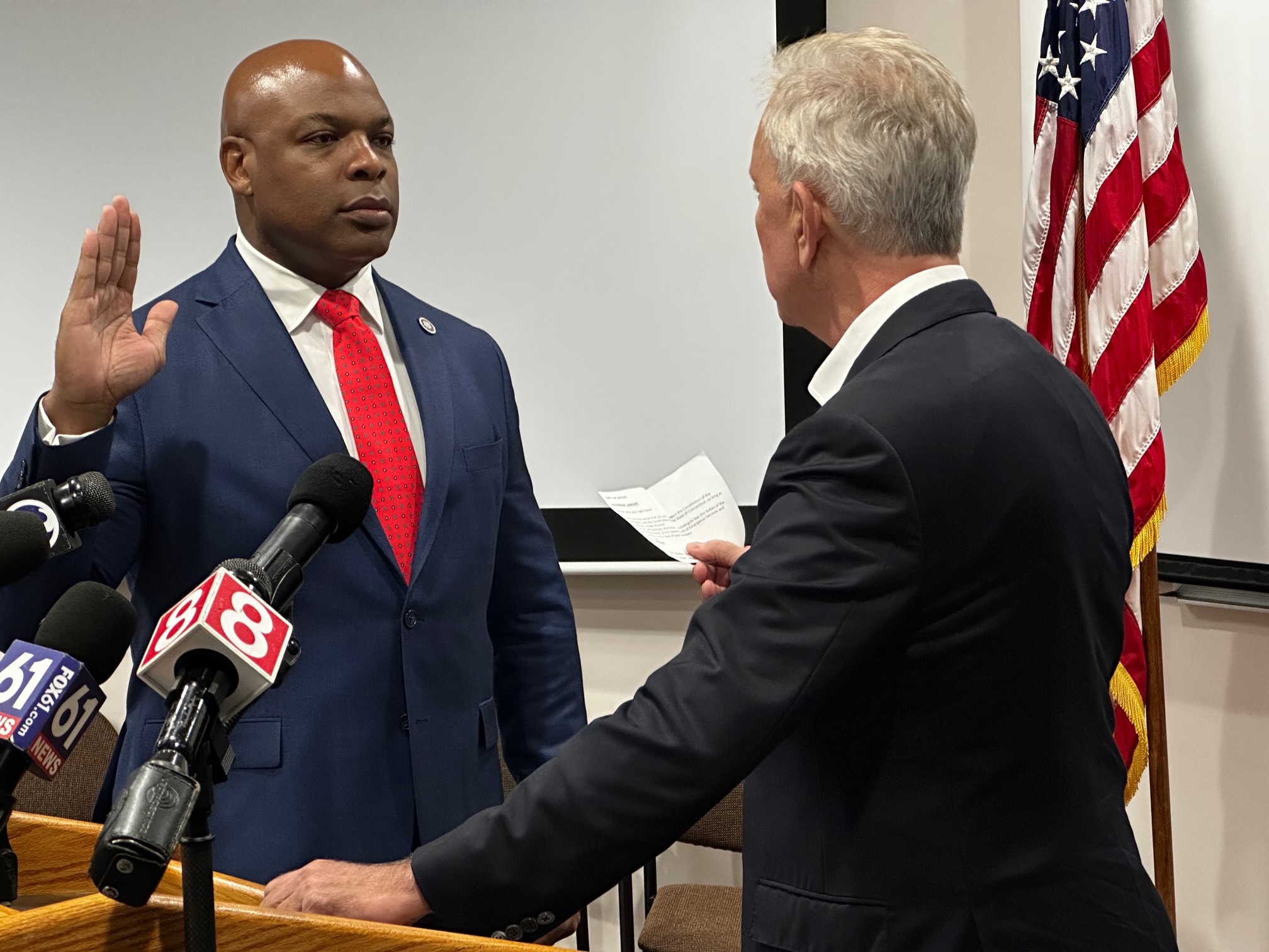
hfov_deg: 25.3
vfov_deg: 19.1
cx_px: 634
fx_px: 2823
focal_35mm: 77
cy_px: 476
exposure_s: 1/41
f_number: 2.8
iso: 500
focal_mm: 9
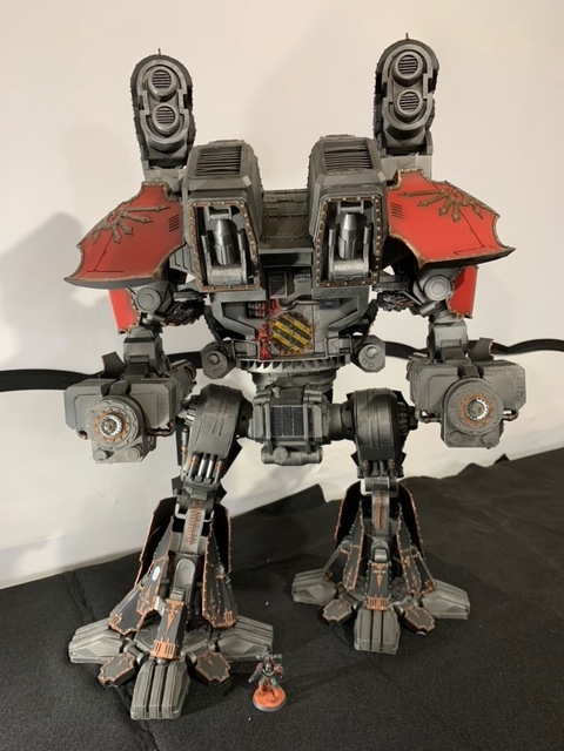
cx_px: 282
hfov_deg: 53.1
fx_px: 565
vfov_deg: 67.3
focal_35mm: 26
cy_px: 376
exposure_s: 1/60
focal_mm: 4.25
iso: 125
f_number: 1.8
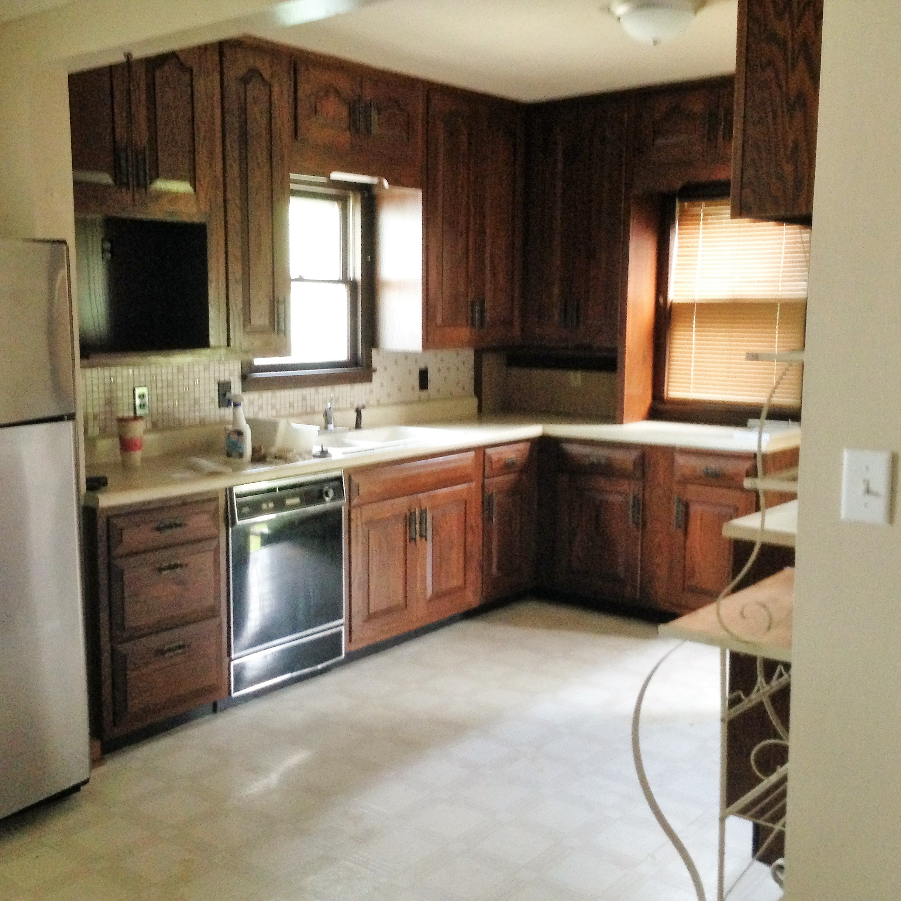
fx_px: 1148
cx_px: 402
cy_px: 450
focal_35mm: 39
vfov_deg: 42.8
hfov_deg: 42.8
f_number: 2.4
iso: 320
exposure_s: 1/20
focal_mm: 4.12
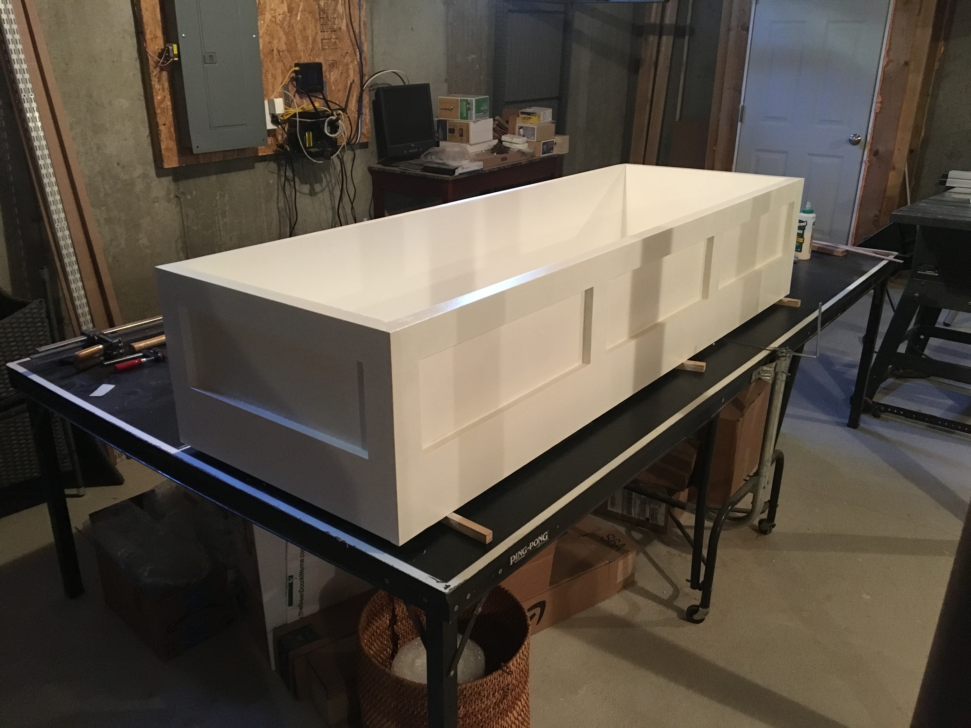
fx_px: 813
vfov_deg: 48.2
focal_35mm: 29
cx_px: 486
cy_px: 364
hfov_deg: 61.7
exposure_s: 1/15
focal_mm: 4.15
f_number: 2.2
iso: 250
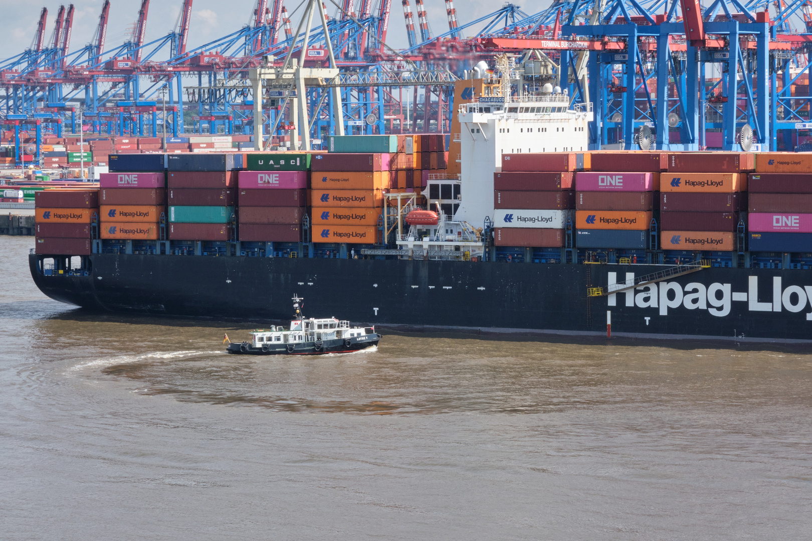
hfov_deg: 17.1
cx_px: 406
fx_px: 2706
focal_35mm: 120
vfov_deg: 11.4
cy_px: 270
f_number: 22
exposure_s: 1/160
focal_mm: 80
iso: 1000
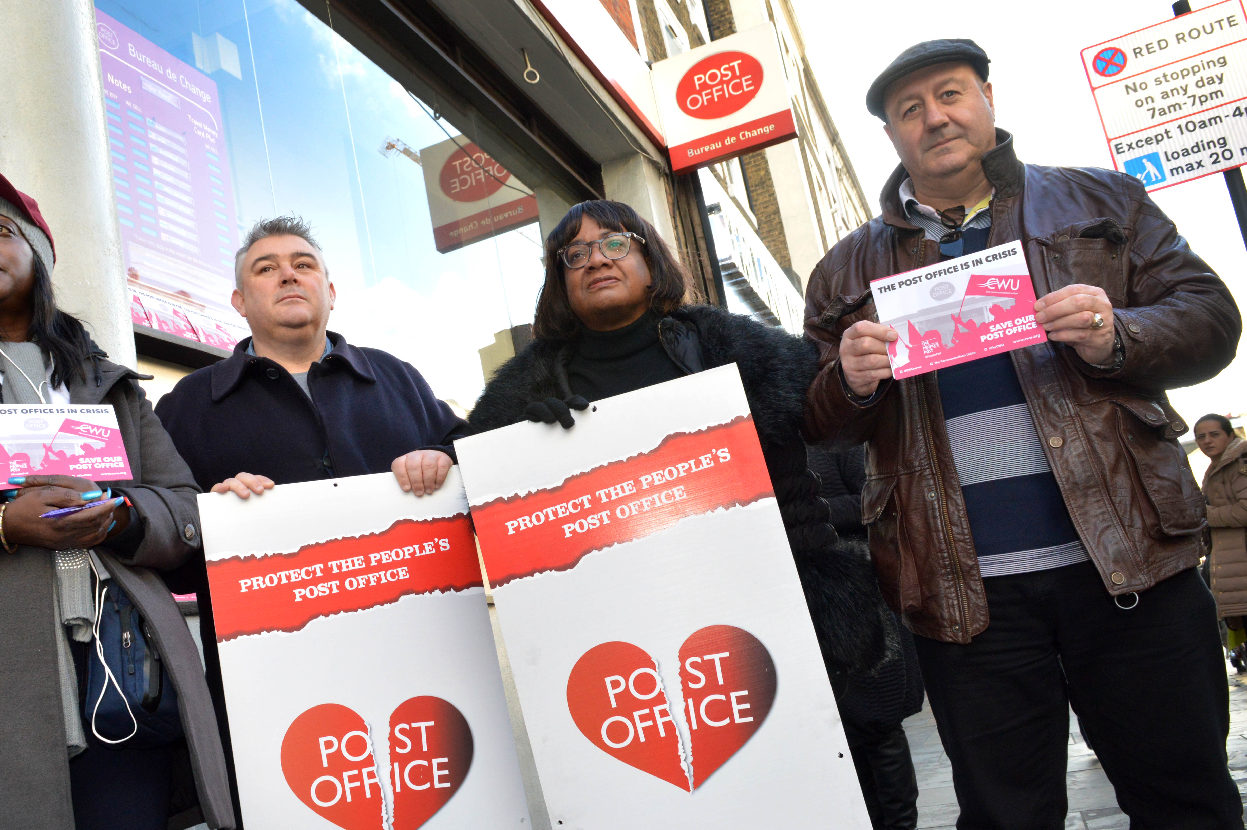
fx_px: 1142
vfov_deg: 39.8
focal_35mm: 33
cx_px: 485
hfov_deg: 56.7
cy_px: 465
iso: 800
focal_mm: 18
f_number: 8
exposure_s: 1/160
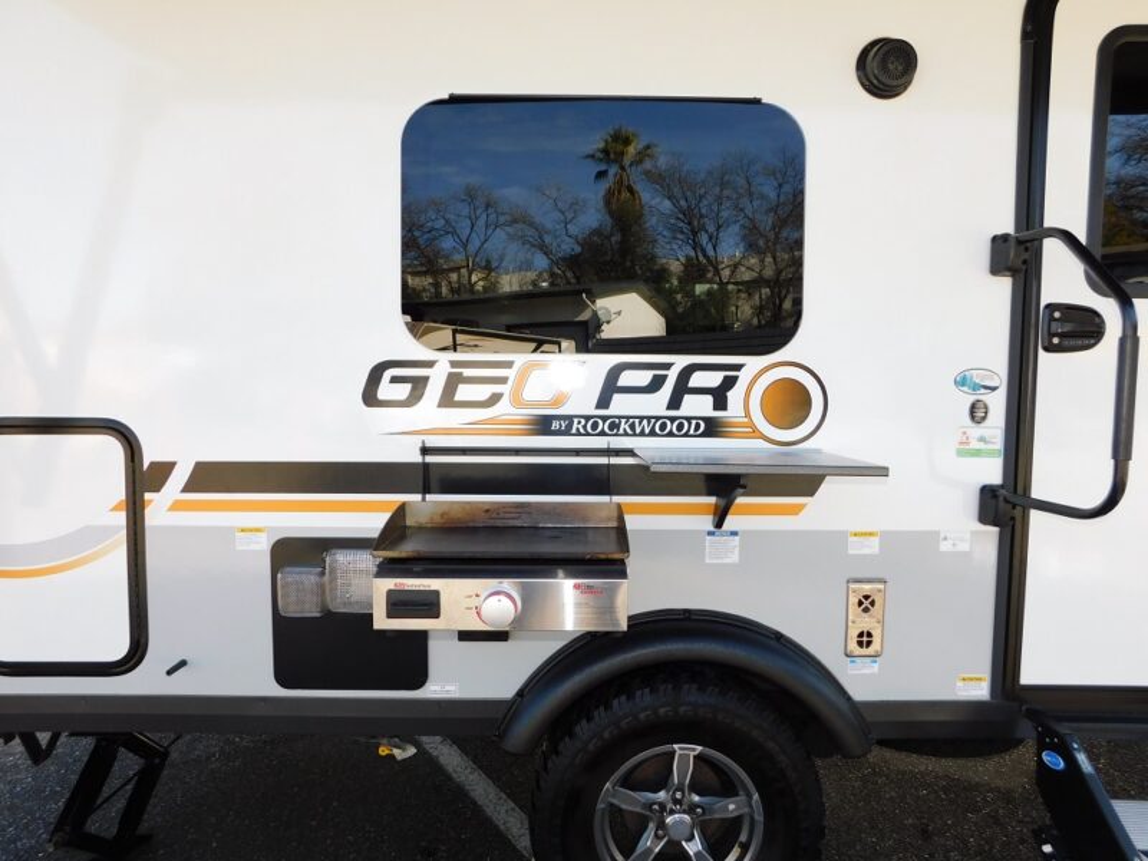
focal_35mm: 23
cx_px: 574
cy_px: 430
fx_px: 763
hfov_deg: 73.9
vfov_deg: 58.9
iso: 125
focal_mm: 4
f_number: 3
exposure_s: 1/320
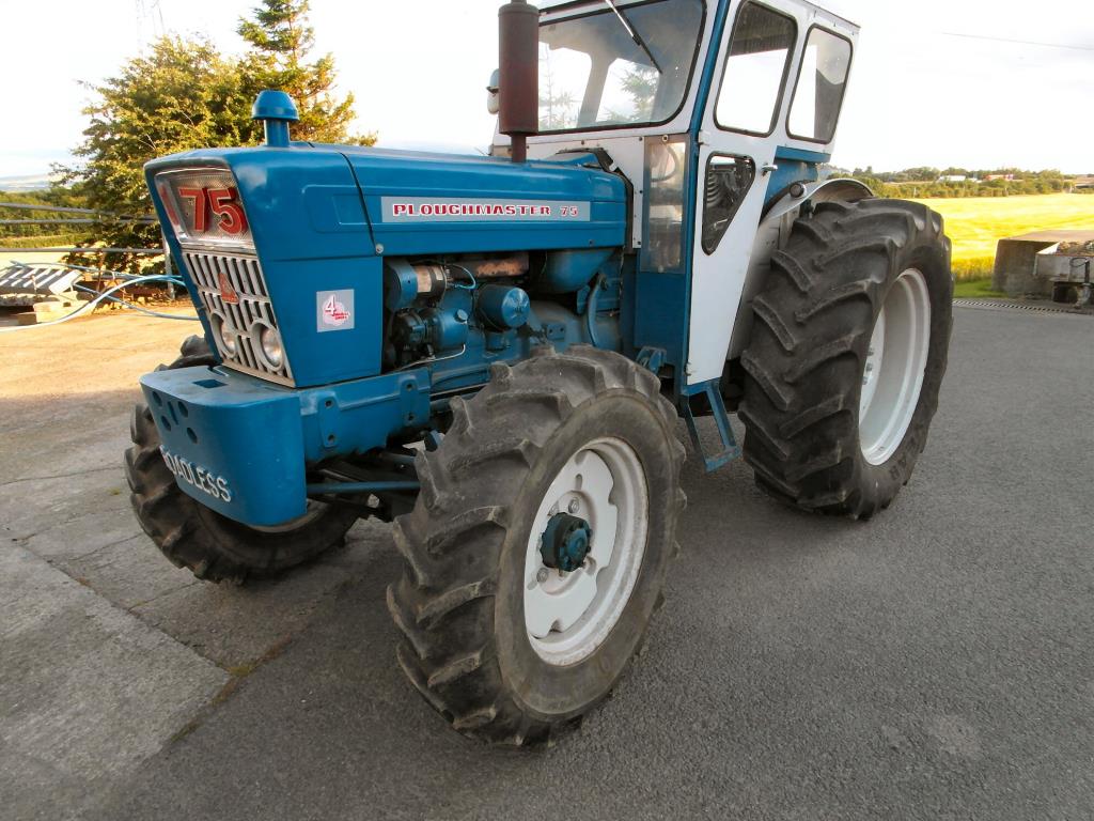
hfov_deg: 73.9
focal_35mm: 23
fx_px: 727
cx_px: 547
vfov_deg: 58.9
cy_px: 410
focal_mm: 4.1
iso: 100
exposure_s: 1/125
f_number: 4
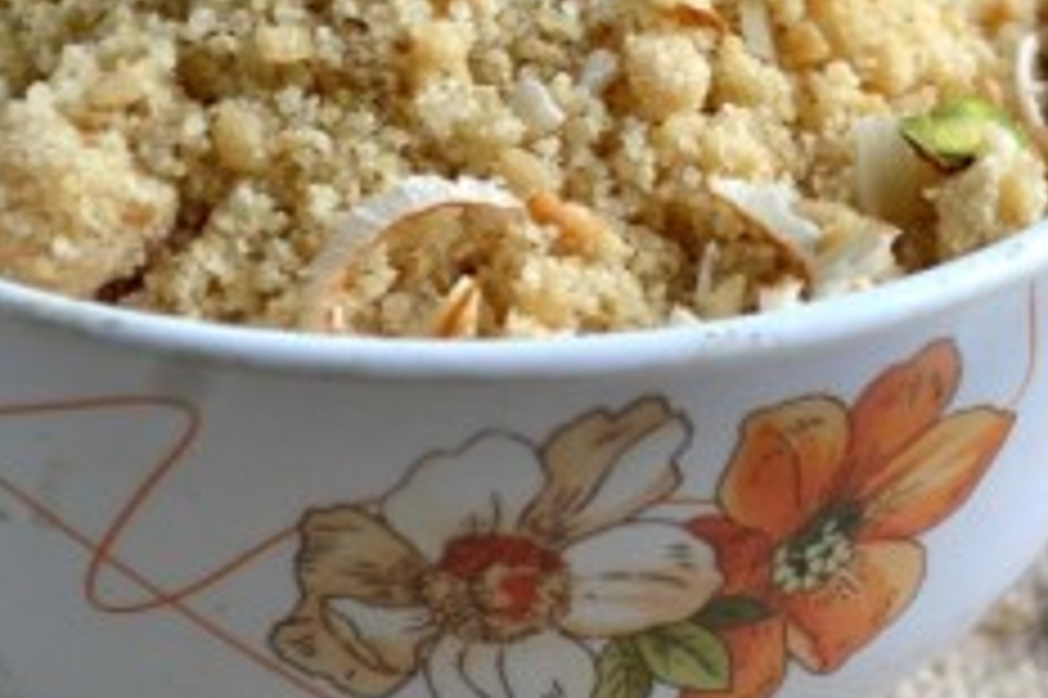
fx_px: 5178
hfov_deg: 11.5
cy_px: -14
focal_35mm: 178
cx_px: 909
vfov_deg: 7.7
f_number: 5.6
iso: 125
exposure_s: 1/30
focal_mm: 46
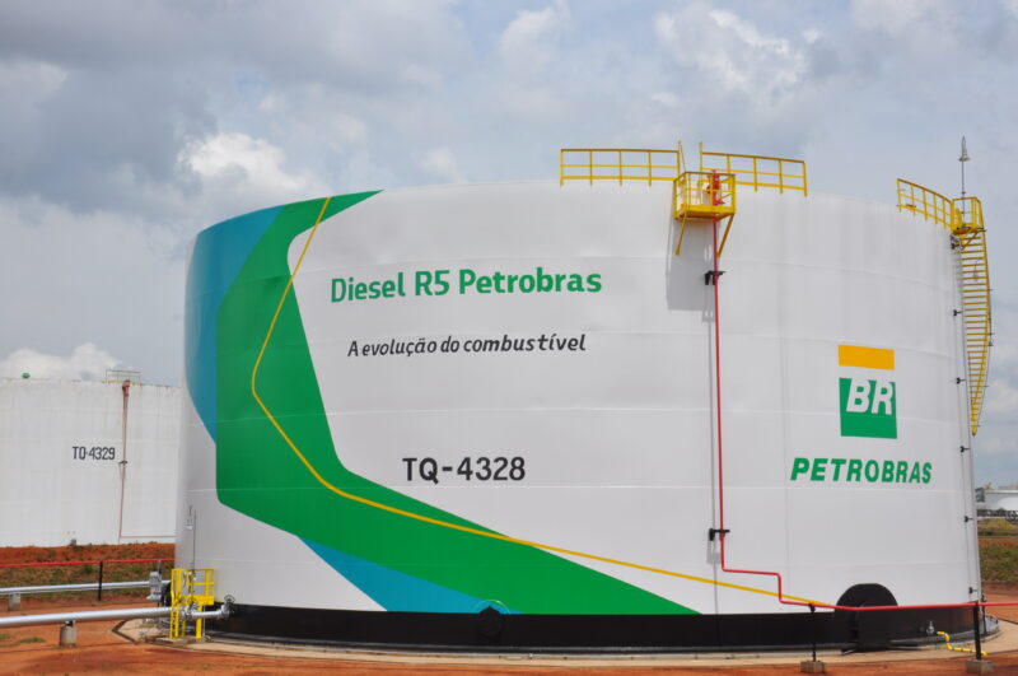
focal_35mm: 48
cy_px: 338
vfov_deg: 28.0
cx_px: 509
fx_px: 1355
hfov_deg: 41.2
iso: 200
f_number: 14
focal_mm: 32
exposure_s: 1/200
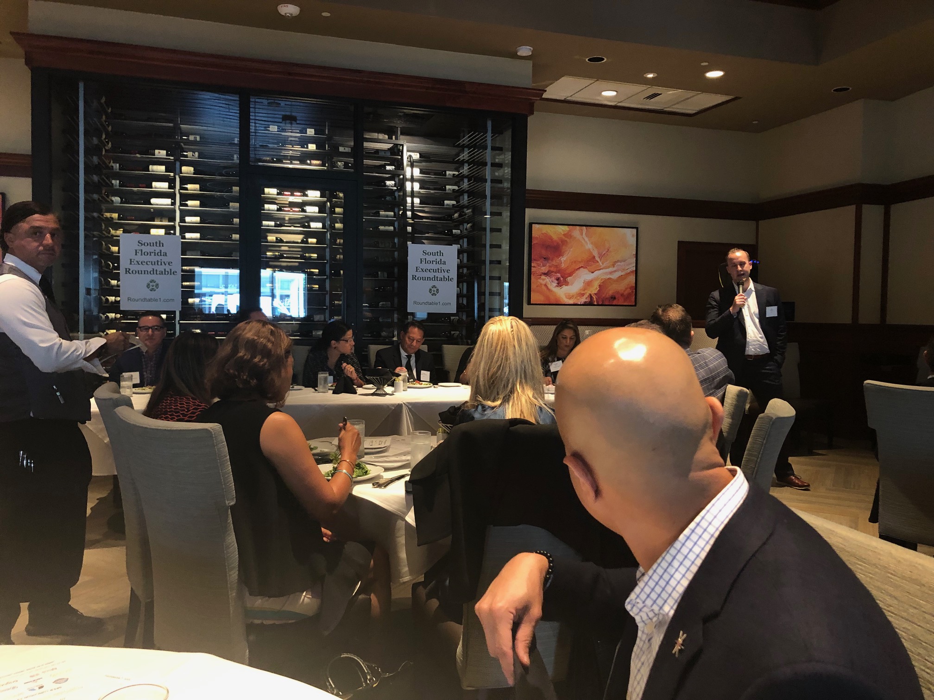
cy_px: 350
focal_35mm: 28
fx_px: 755
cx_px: 467
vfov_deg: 49.7
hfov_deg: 63.4
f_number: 1.8
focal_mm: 3.99
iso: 80
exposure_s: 1/15
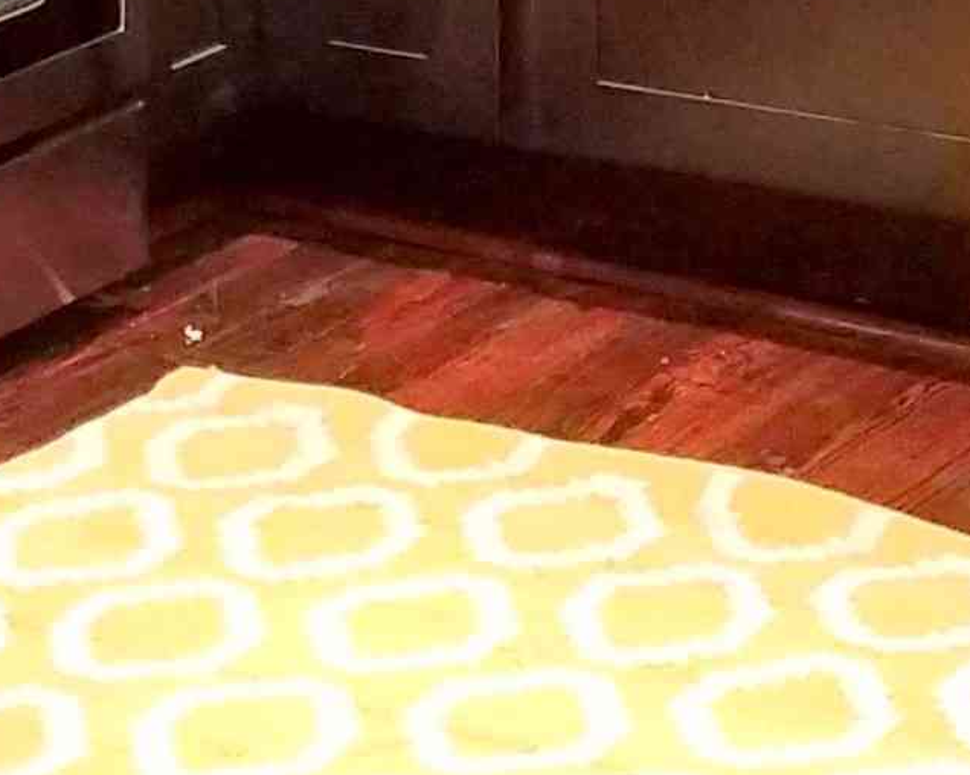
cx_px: -435
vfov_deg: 9.1
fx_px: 4619
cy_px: -696
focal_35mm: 161
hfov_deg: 11.5
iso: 250
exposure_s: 1/24
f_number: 1.7
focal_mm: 4.2
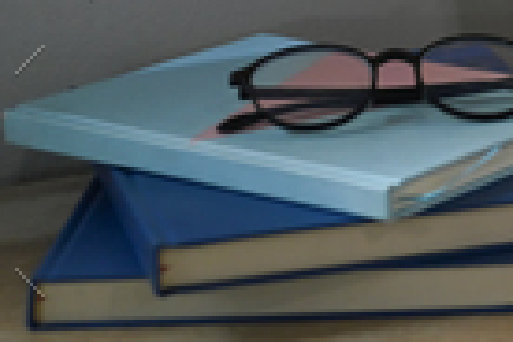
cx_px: 1015
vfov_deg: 6.3
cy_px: -214
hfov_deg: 9.1
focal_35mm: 213
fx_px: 3035
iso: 500
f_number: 2.8
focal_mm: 50
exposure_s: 1/250
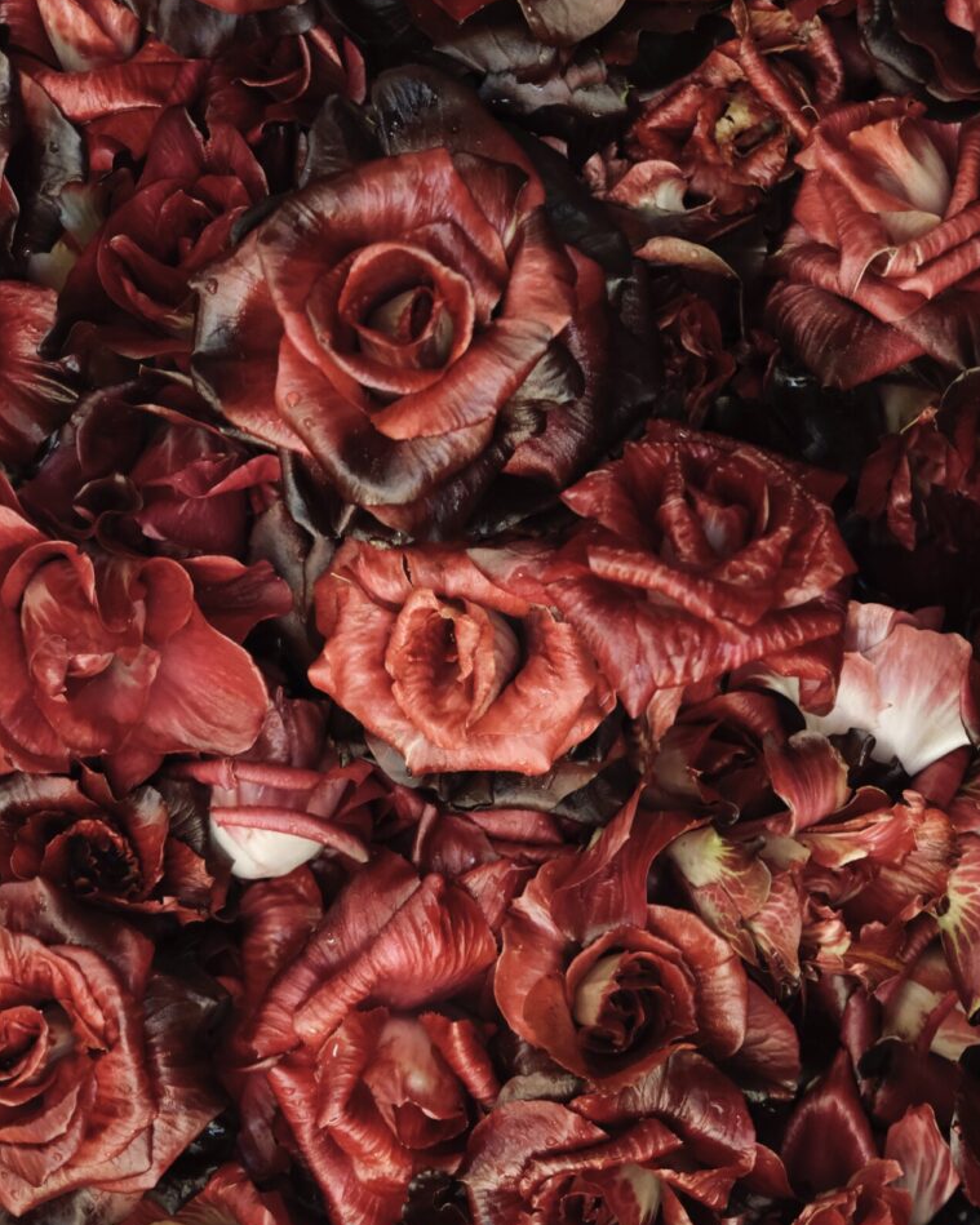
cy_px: 644
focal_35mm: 49
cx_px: 495
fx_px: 1777
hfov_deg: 30.8
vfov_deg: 38.0
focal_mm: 28.9
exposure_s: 1/26
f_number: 3.2
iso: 3200
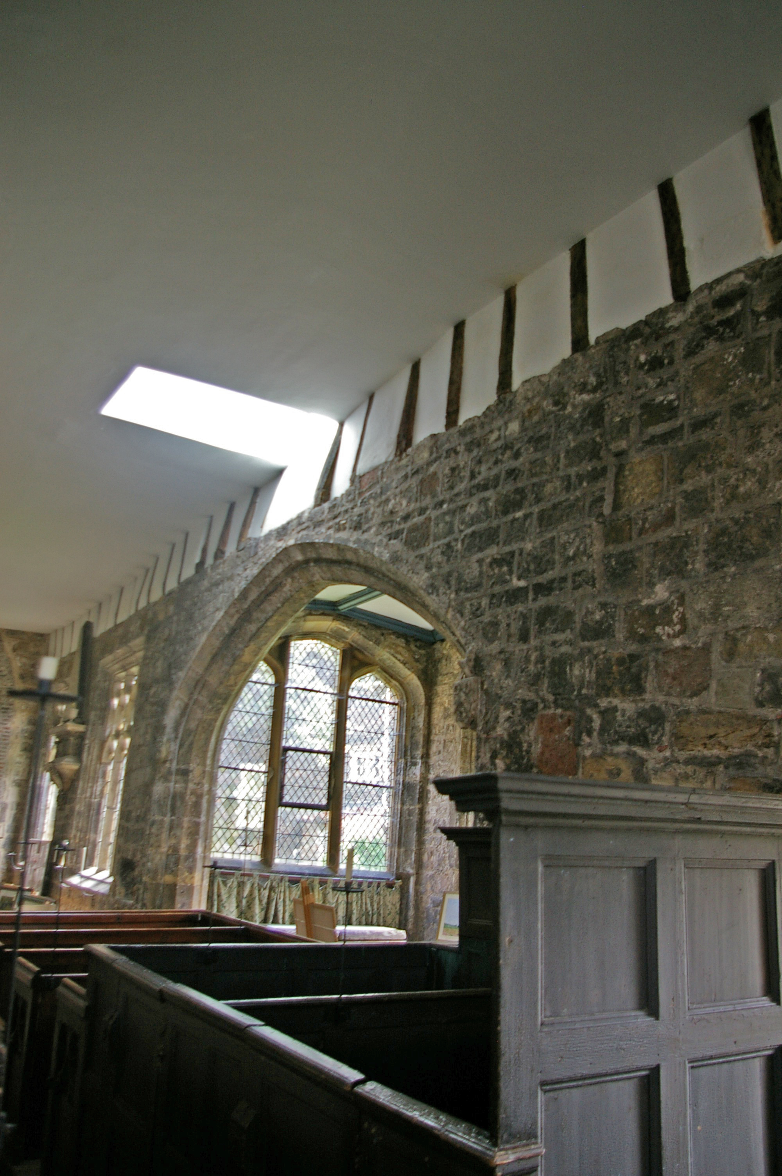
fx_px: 881
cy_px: 588
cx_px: 391
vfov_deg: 67.4
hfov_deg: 47.8
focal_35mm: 27
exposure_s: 1/15
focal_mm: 18
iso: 200
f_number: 3.5
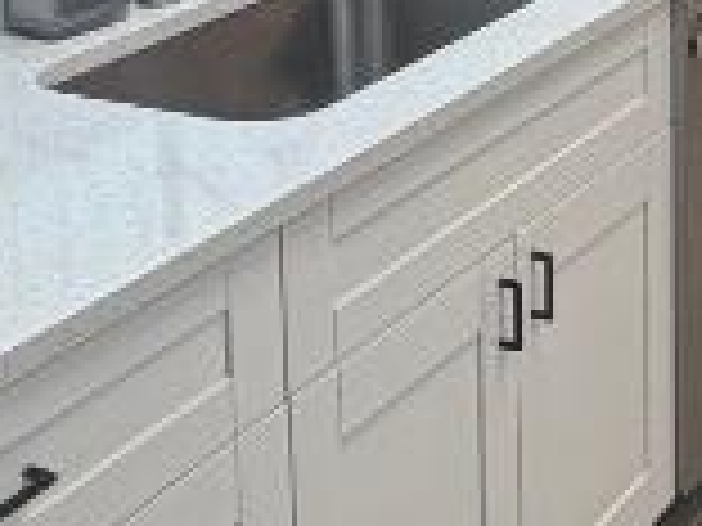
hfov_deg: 21.1
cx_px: 522
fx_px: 1866
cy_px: -229
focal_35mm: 92
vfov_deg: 15.0
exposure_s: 1/120
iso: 125
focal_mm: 2.22
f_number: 2.2
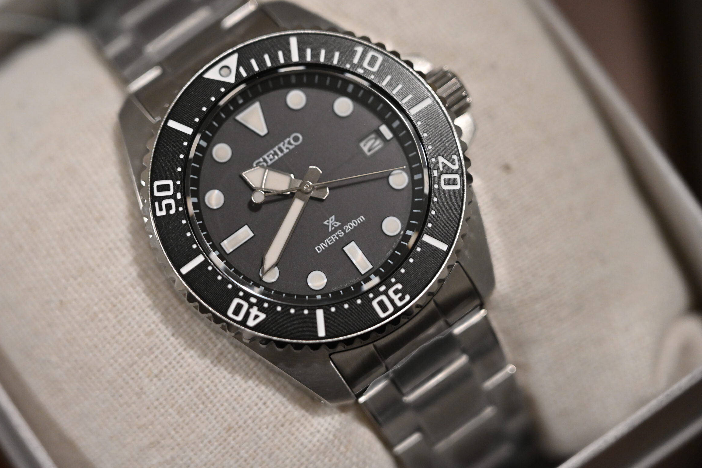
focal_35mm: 133
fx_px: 2593
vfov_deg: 10.3
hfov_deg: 15.4
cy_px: 213
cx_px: 322
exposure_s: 1/160
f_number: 4
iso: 3600
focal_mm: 120
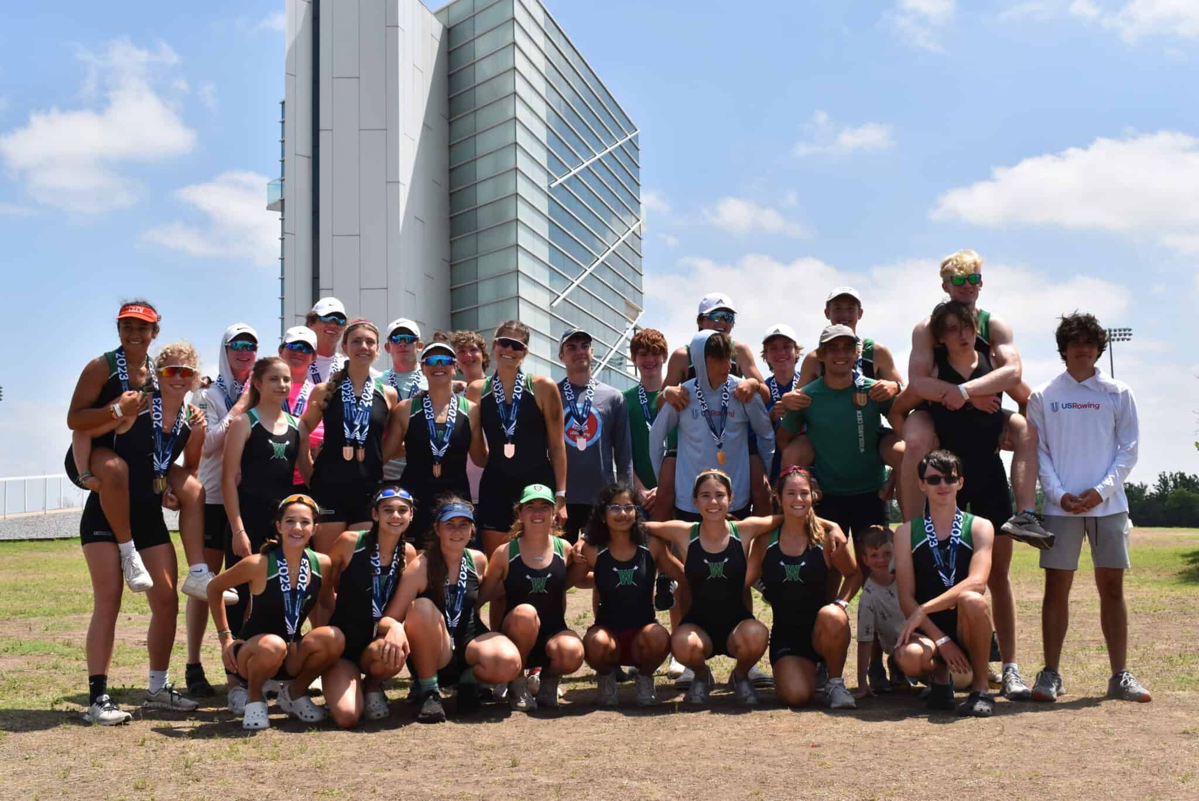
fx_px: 1349
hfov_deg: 47.9
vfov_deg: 33.0
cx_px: 600
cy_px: 400
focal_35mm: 40
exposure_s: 1/400
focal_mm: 27
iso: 200
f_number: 10
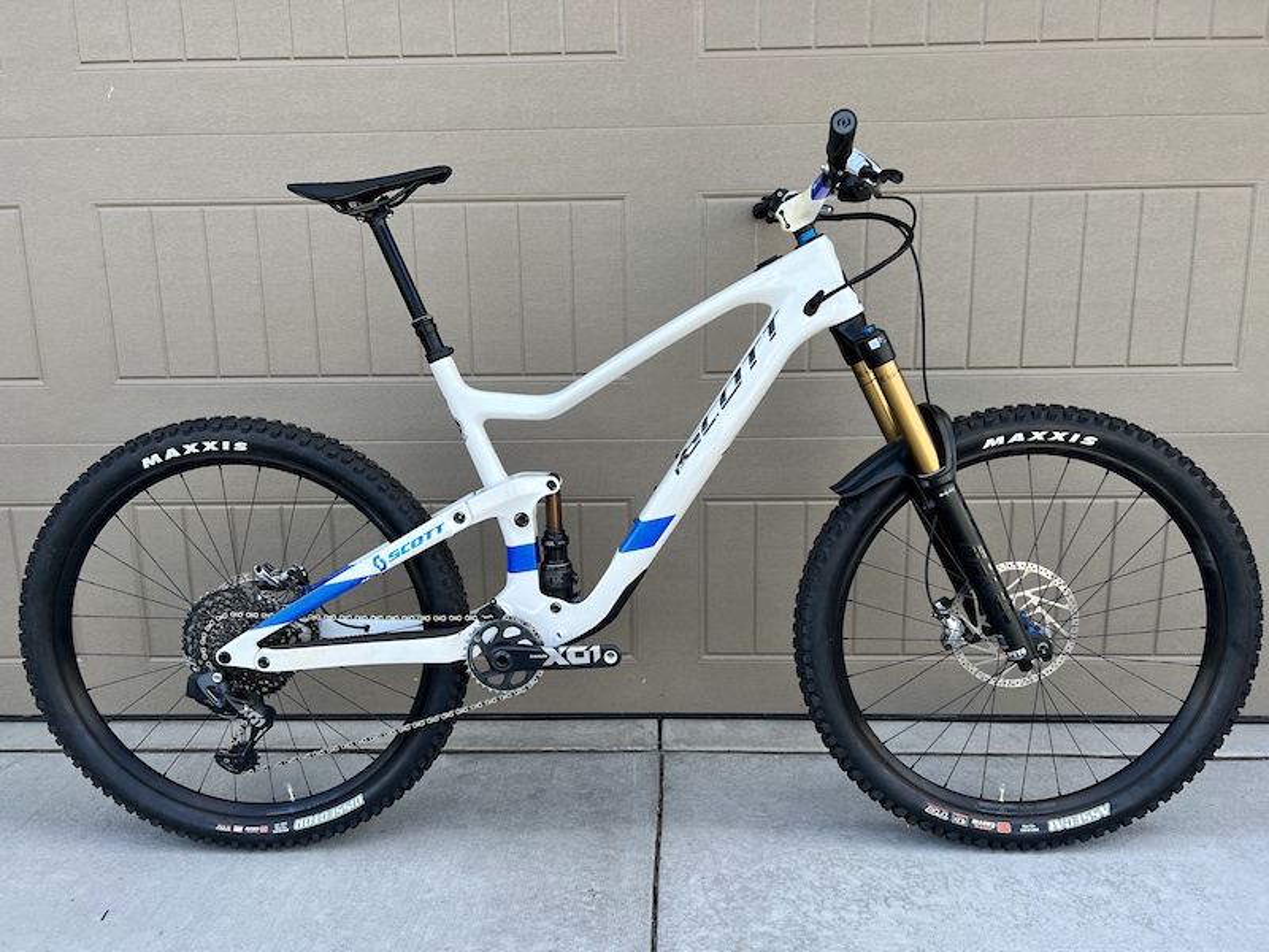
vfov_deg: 53.1
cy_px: 476
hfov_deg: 67.3
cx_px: 634
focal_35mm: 26
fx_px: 953
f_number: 1.5
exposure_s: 1/513
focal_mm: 5.7
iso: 50
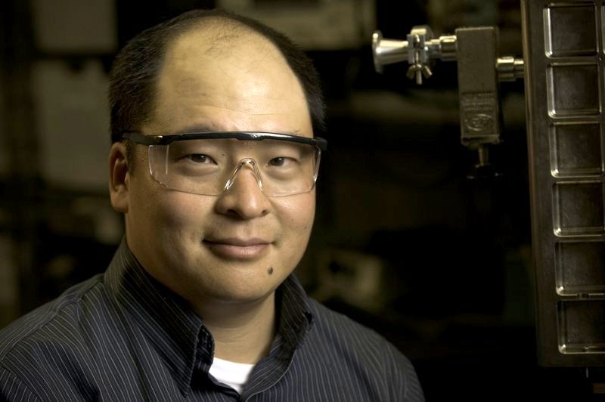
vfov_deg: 13.0
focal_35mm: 105
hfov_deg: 19.5
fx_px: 1763
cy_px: 201
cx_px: 302
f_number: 3.5
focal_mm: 70
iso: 200
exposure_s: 1/200
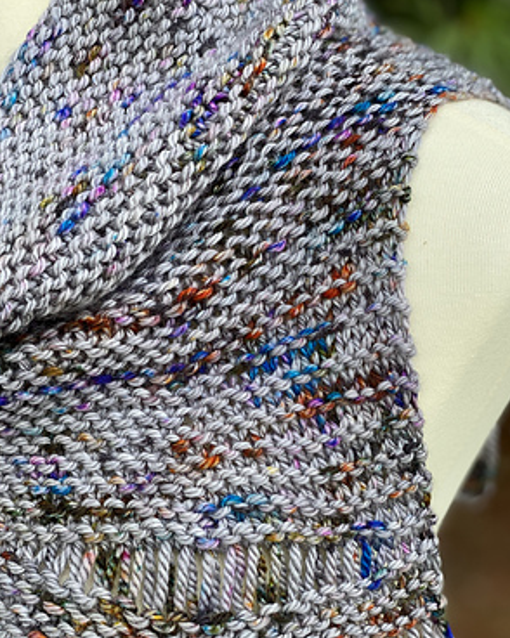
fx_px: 1303
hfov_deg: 22.1
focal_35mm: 69
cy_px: 413
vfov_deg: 27.4
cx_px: 216
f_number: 2
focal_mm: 6
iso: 20
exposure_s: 1/313
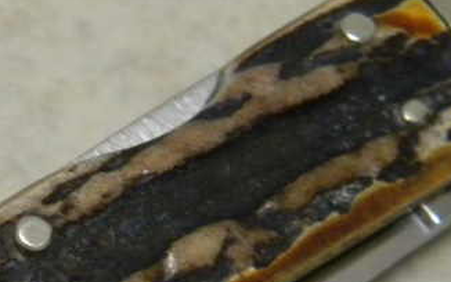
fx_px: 4193
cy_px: 335
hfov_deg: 6.1
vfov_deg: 3.8
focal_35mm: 341
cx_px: 47
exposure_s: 1/26
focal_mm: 19
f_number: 4.7
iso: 400
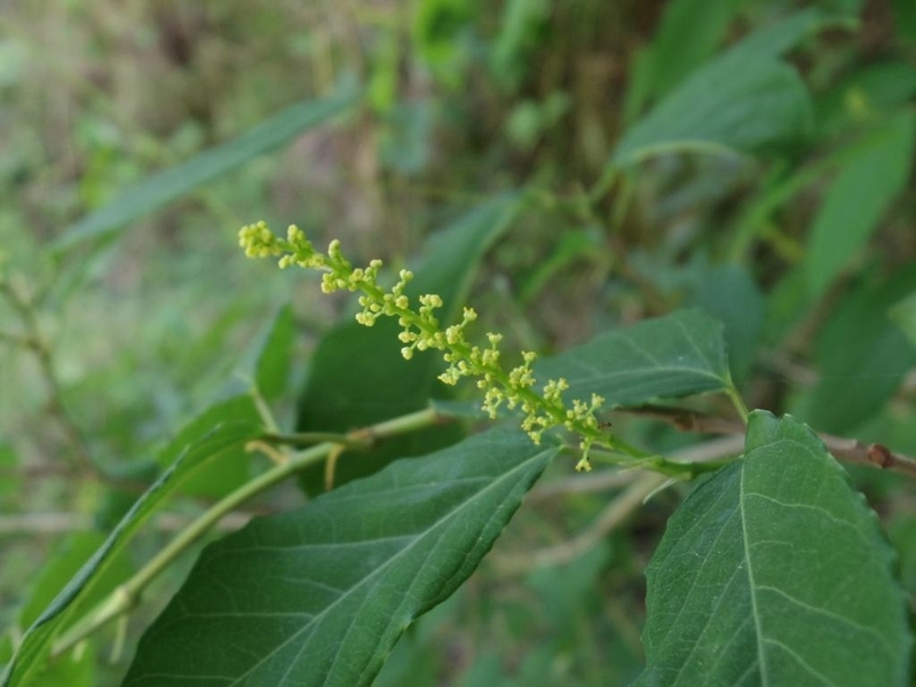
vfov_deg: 31.5
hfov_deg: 41.2
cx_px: 458
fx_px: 1217
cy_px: 344
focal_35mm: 46
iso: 400
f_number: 3.5
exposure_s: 1/60
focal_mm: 10.1
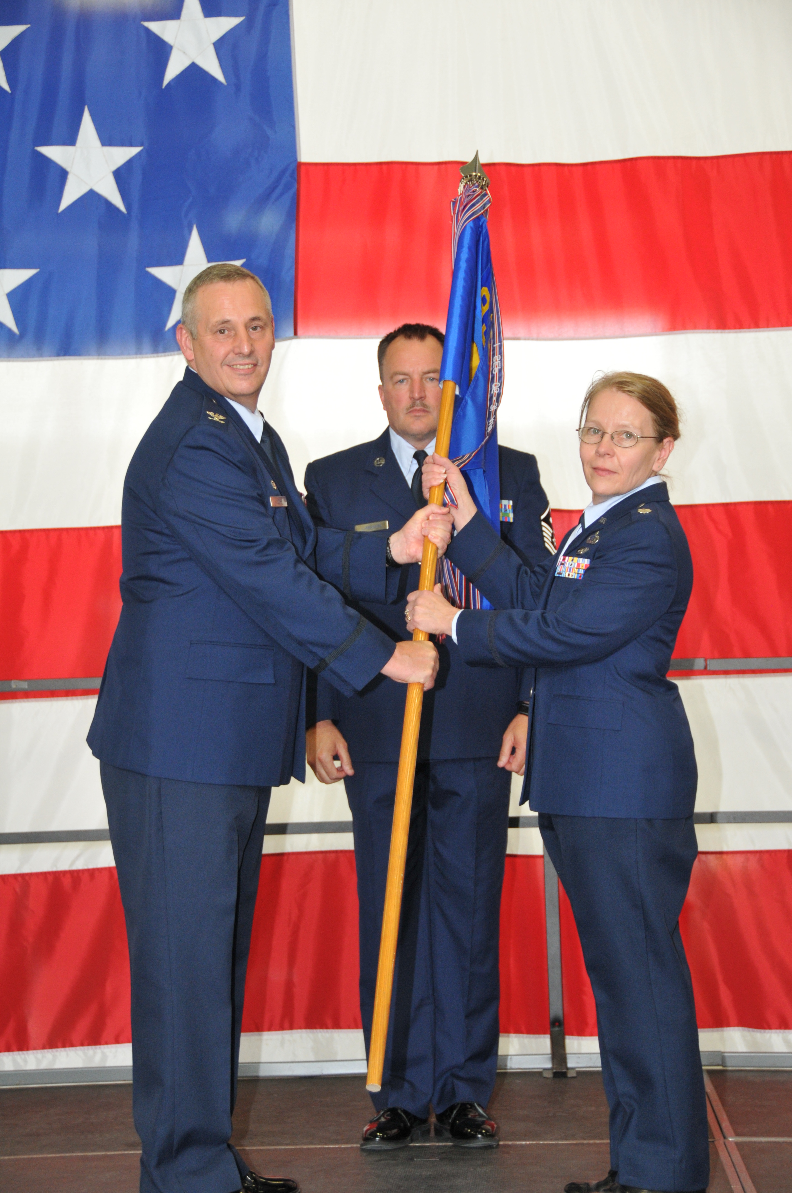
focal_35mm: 78
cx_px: 396
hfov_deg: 17.4
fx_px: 2580
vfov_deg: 26.0
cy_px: 596
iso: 640
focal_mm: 52
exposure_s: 1/60
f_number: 4.8
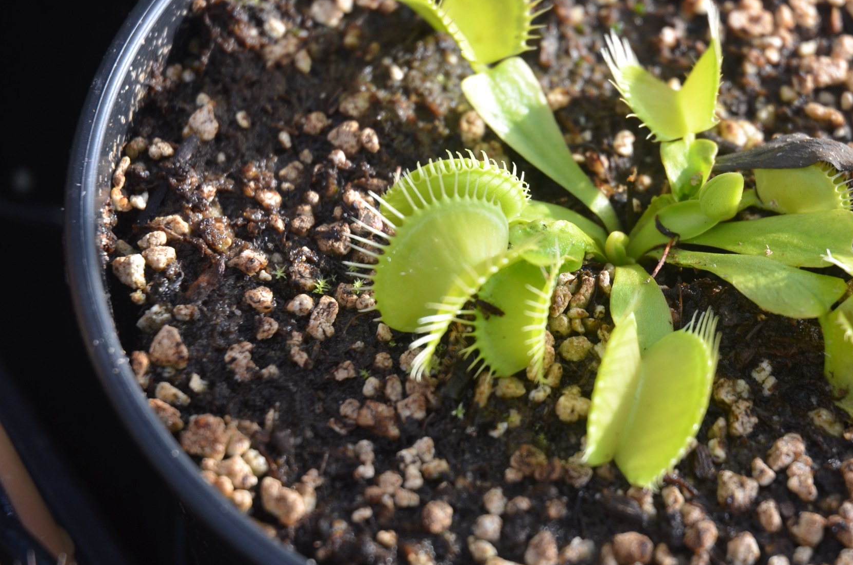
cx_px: 597
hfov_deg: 14.0
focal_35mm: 147
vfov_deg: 9.3
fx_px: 3476
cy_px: 208
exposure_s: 1/320
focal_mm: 70
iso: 400
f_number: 4.5
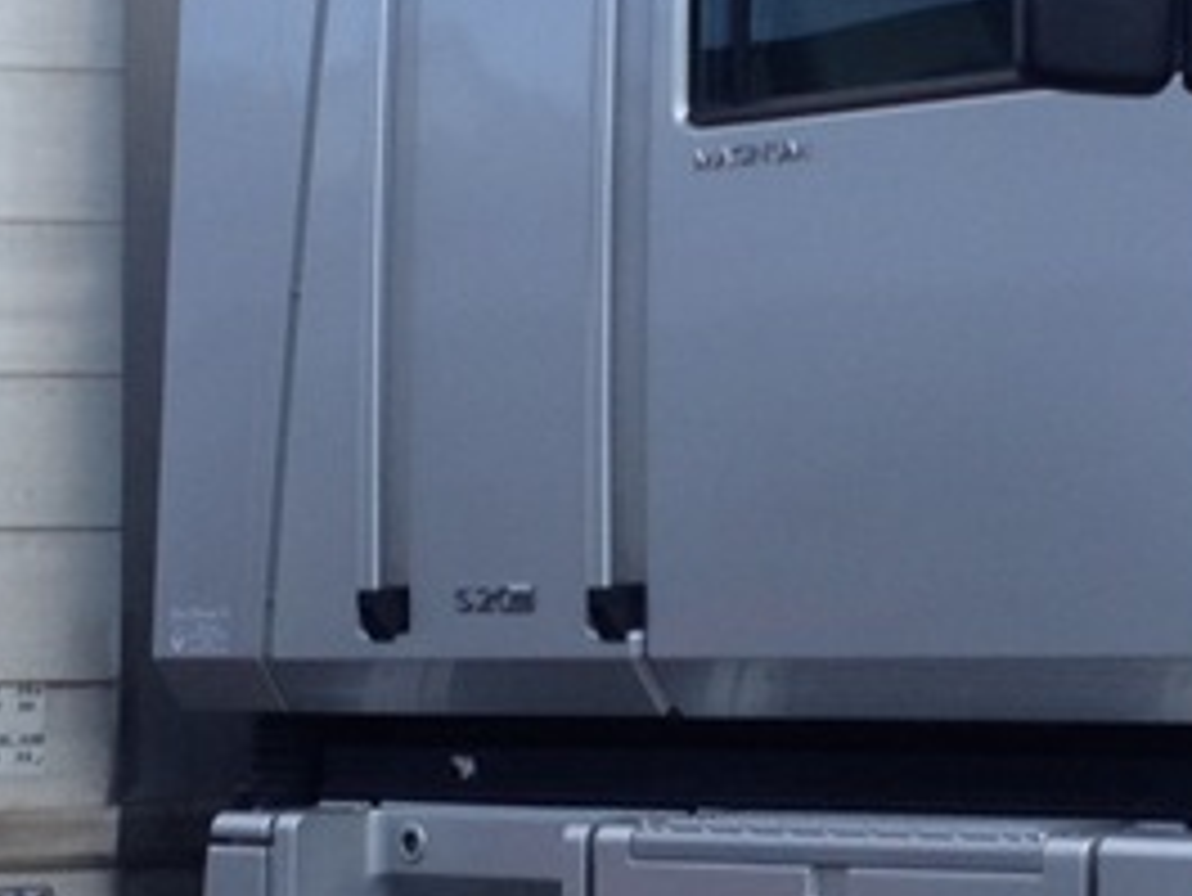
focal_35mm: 135
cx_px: 756
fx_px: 4651
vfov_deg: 11.0
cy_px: 401
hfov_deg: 14.6
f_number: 2.4
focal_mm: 4.28
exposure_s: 1/778
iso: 50
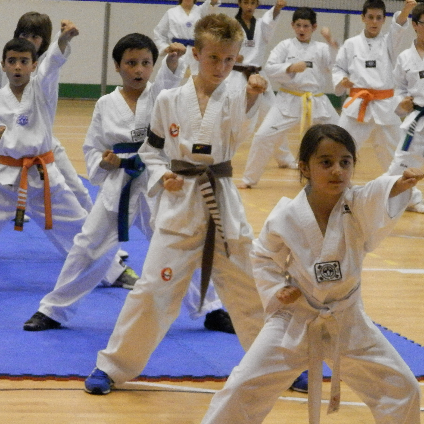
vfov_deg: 10.7
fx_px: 2259
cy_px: 221
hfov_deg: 10.7
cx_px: 163
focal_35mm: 163
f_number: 4.7
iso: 1000
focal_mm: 23.6
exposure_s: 1/80
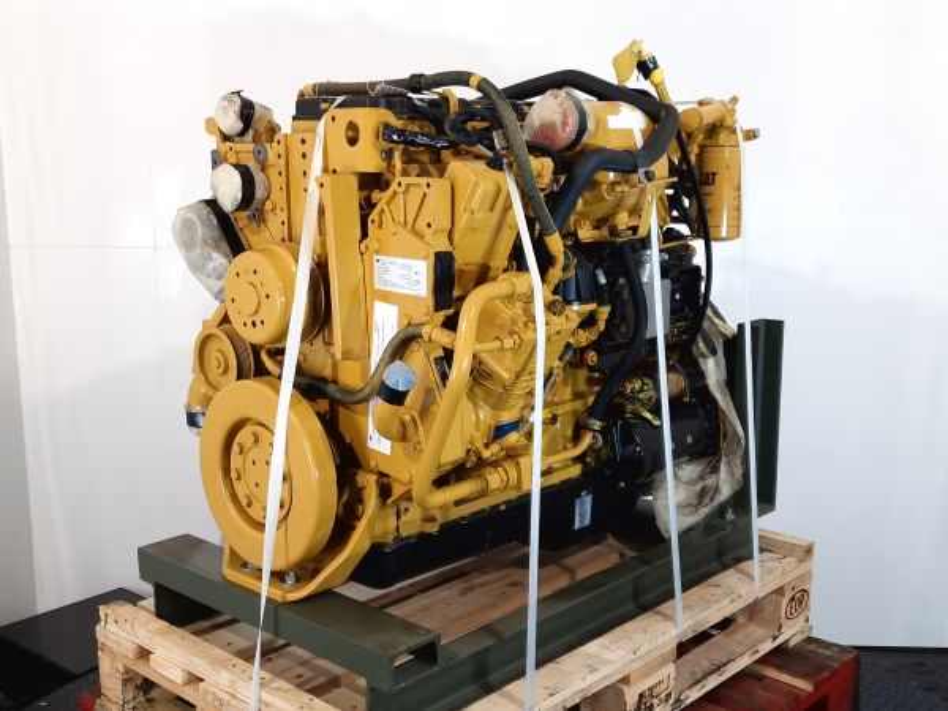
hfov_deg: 73.9
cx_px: 474
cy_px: 356
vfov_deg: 58.9
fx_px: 630
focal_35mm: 23
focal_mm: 6.4
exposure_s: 1/50
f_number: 1.8
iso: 50
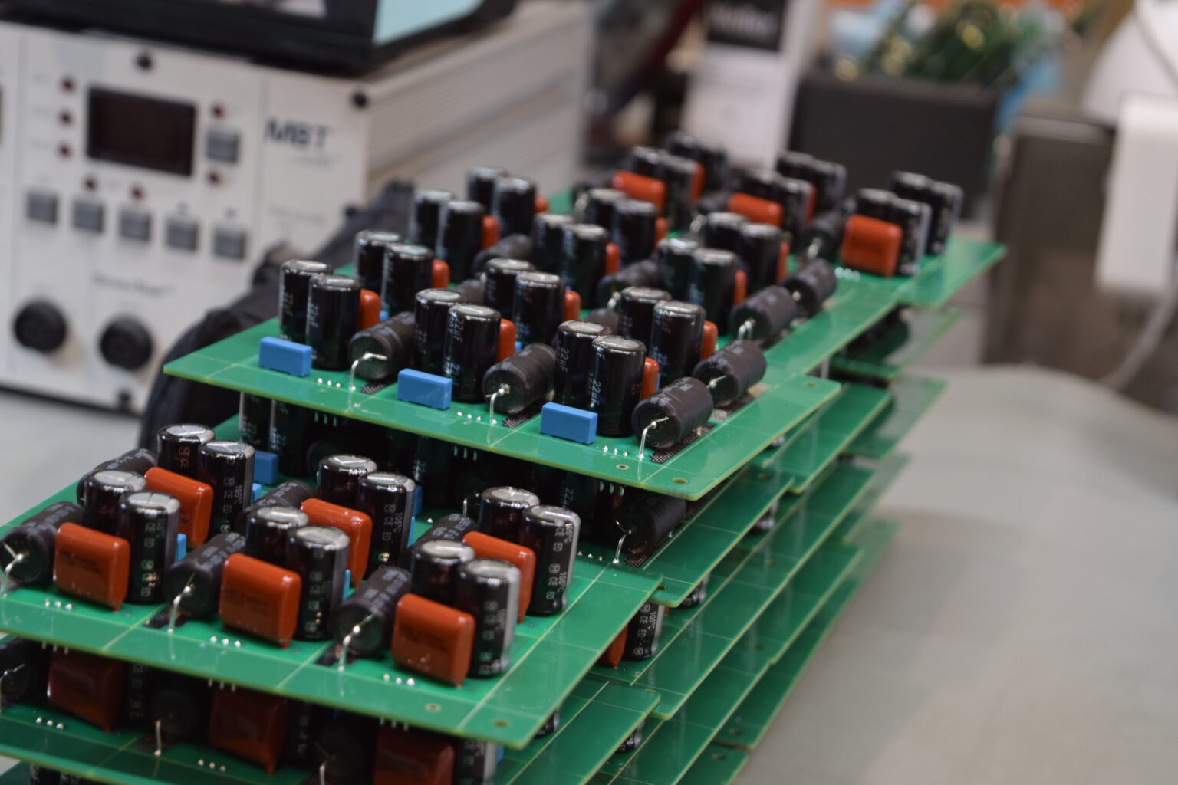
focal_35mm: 82
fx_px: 2699
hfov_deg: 24.6
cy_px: 392
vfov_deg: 16.6
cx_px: 589
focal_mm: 55
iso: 400
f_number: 5.6
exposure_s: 1/15
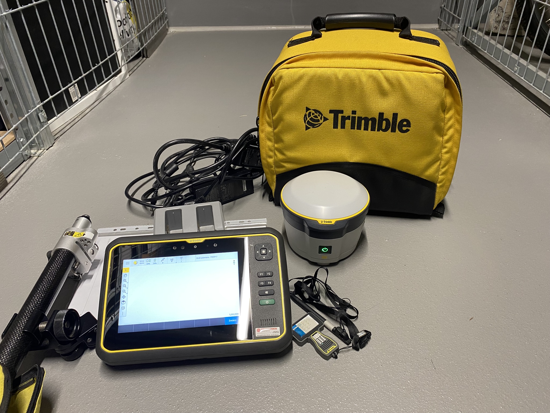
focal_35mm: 26
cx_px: 275
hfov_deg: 67.3
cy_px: 206
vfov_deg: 53.1
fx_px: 413
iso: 125
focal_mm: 4.25
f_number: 1.8
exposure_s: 1/50
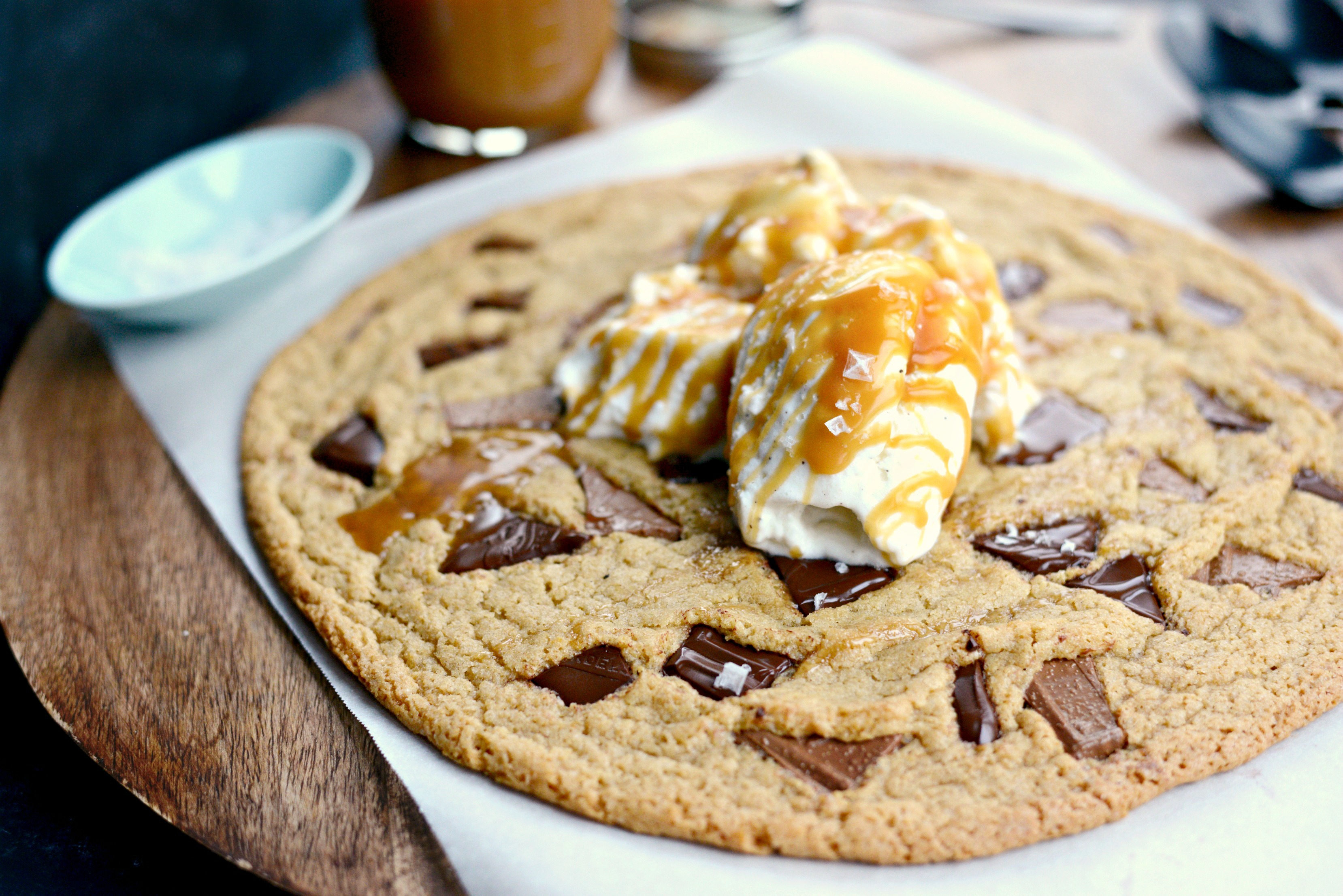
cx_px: 672
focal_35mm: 50
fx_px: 1866
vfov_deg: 27.0
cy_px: 448
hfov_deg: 39.6
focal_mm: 50
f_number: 3.2
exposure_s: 1/800
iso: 1100
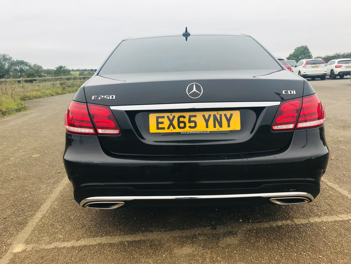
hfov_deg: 63.4
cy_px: 132
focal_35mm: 28
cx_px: 176
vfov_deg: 49.7
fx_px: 284
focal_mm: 3.99
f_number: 1.8
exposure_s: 1/275
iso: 20
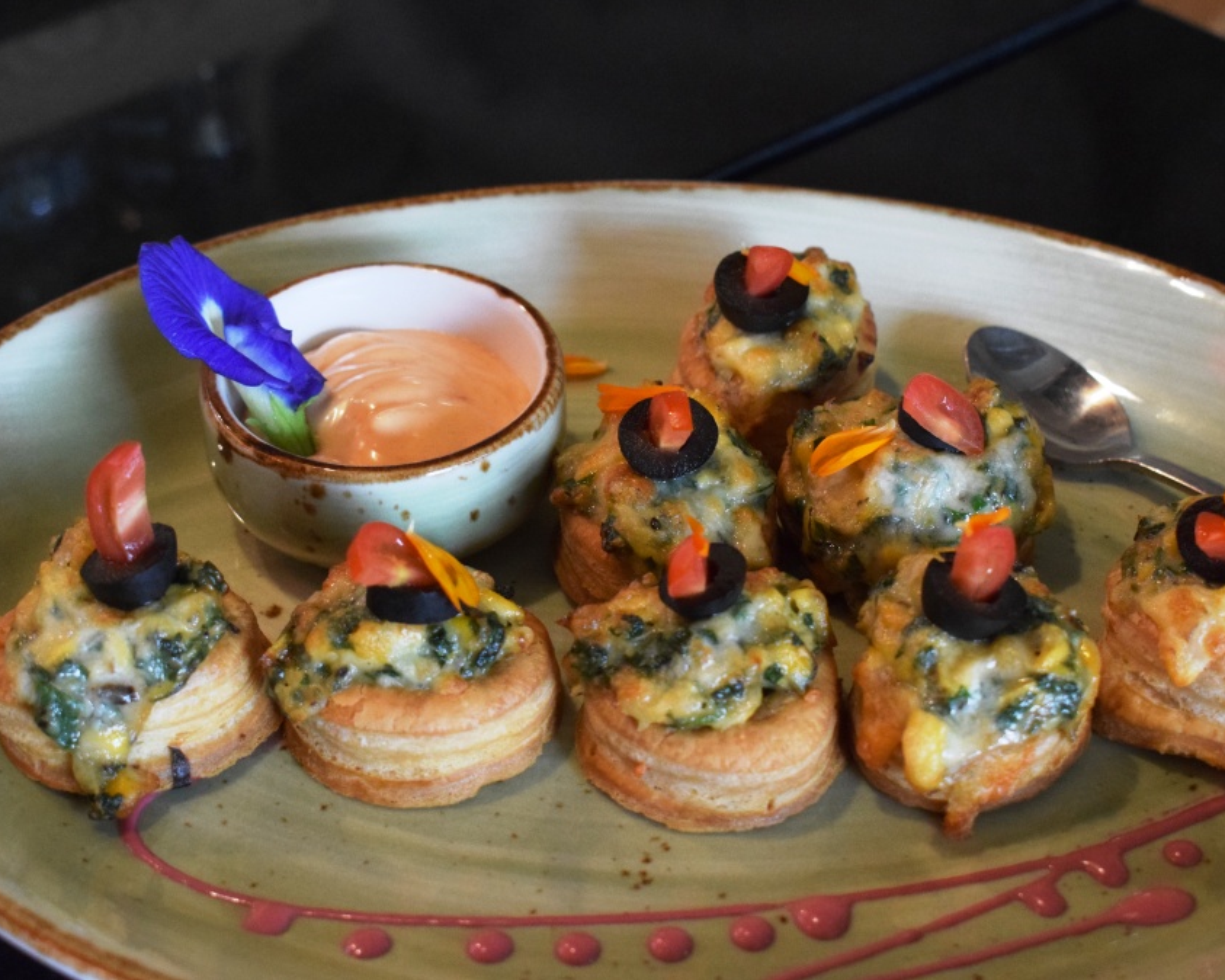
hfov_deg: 29.1
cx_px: 622
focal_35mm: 65
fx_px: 2356
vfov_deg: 23.5
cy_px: 485
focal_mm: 38
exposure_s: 1/200
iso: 3200
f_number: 7.1
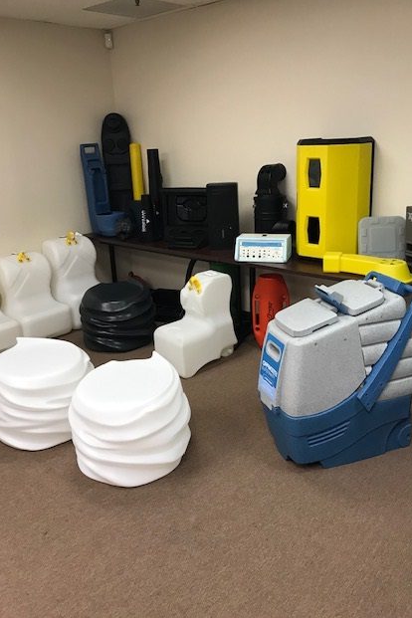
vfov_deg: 61.9
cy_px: 301
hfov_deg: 43.6
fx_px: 515
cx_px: 223
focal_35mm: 30
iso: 40
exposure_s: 1/24
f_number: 1.8
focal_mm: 3.99
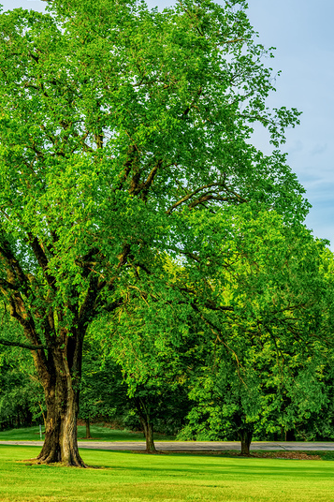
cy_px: 250
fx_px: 1170
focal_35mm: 84
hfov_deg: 16.1
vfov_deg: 24.2
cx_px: 60
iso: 200
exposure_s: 1/200
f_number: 9
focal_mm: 50
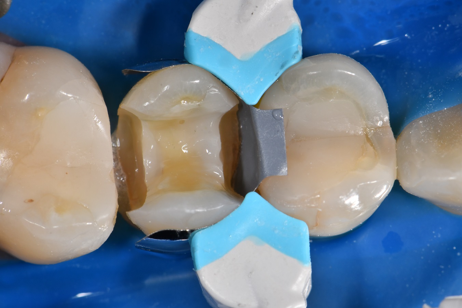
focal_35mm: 157
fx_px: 2014
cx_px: 231
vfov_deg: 8.7
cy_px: 154
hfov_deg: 13.1
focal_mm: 105
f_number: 32
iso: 200
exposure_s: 1/160
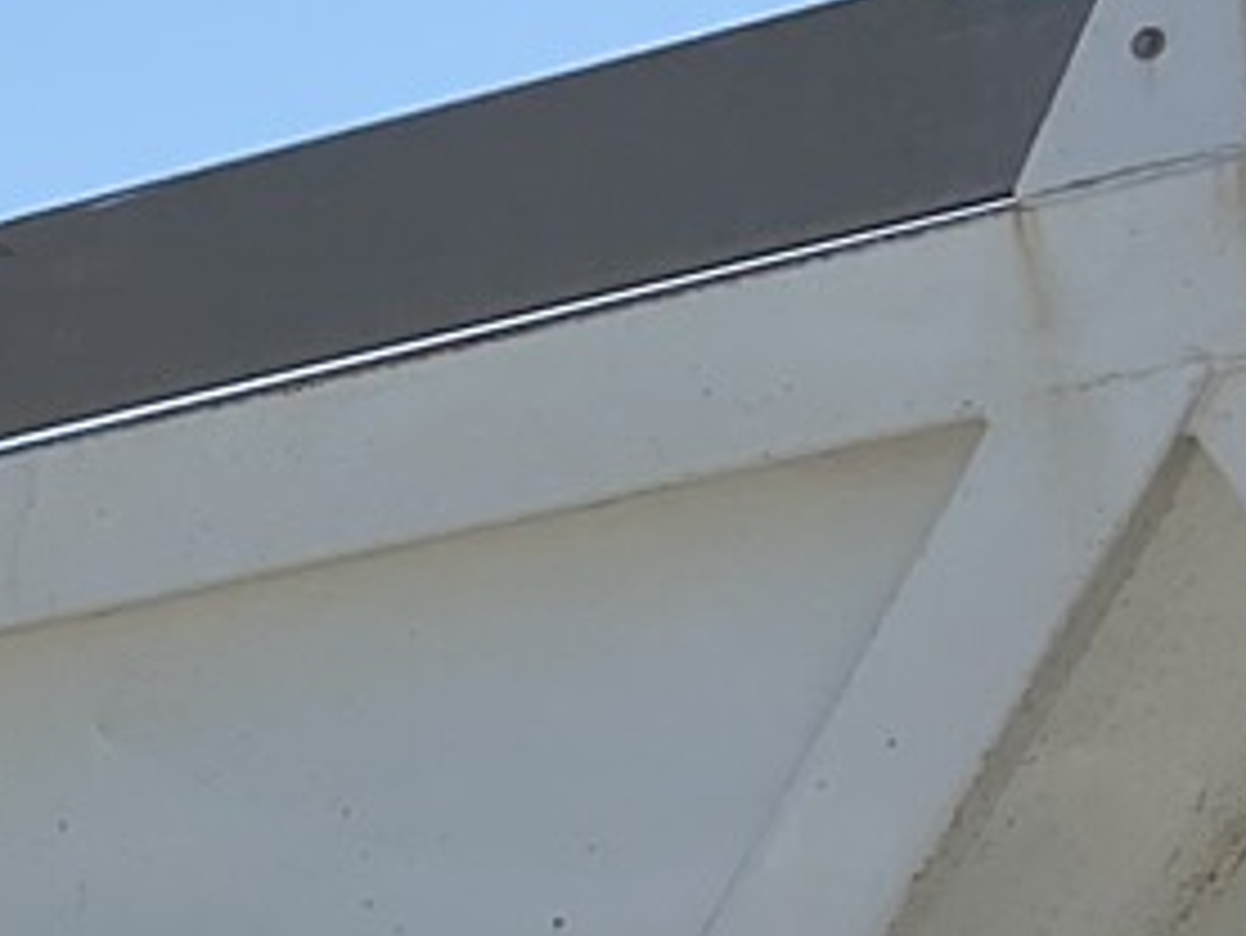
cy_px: 1948
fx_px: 6914
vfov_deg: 7.4
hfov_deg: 8.2
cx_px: -2865
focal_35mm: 192
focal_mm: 4.25
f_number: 1.8
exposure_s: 1/4115
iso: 32
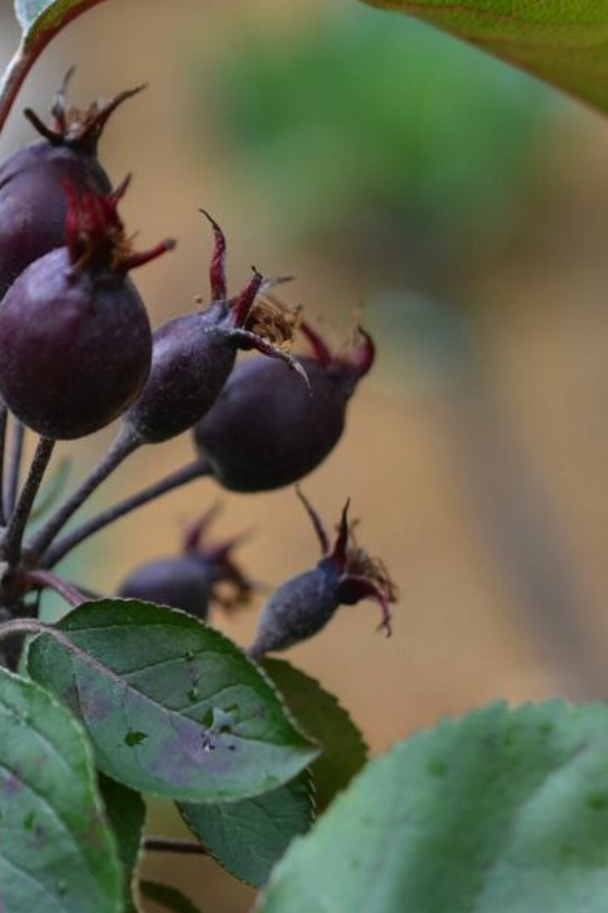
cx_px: 46
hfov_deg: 11.2
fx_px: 3092
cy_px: 744
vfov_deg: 16.7
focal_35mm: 122
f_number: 4
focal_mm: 40
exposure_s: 1/250
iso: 100
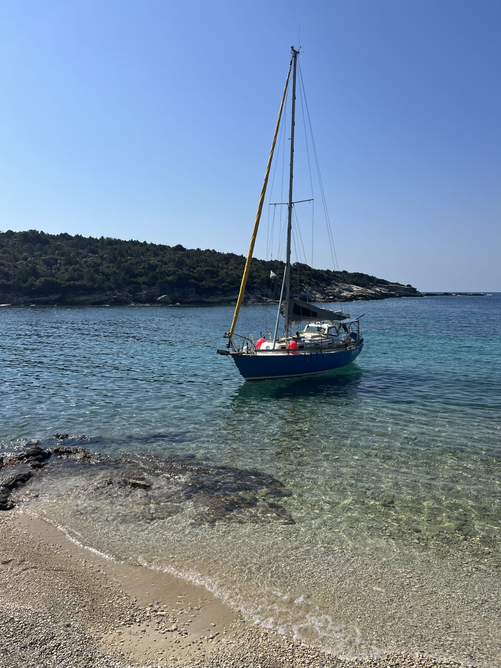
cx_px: 250
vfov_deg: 67.3
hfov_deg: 53.1
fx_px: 502
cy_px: 334
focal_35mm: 26
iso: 50
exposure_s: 1/8000
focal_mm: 5.7
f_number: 1.5
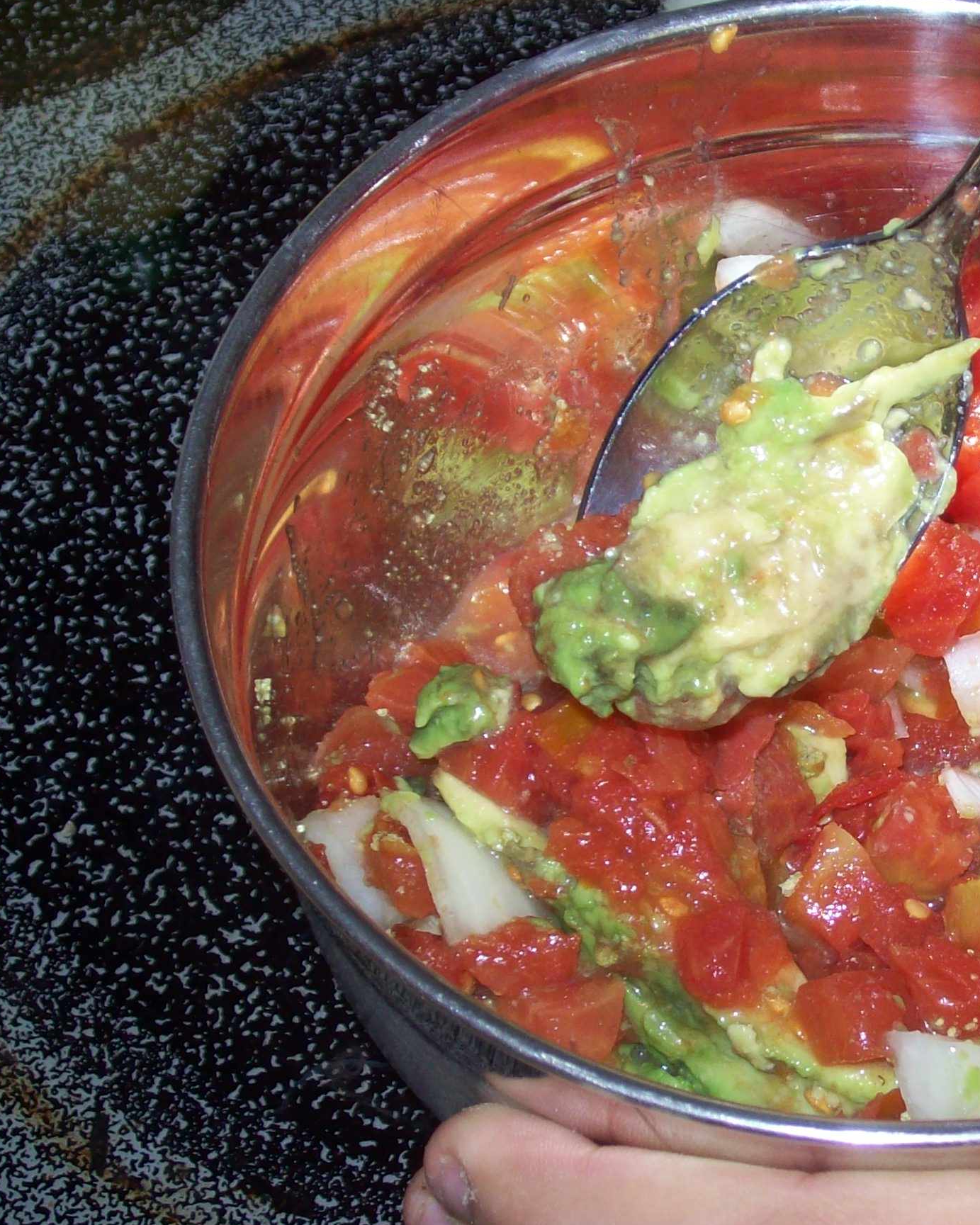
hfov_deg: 16.8
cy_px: 583
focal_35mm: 90
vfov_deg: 21.3
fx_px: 3263
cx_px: 921
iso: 80
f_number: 3.4
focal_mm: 9.4
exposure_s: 1/84.5
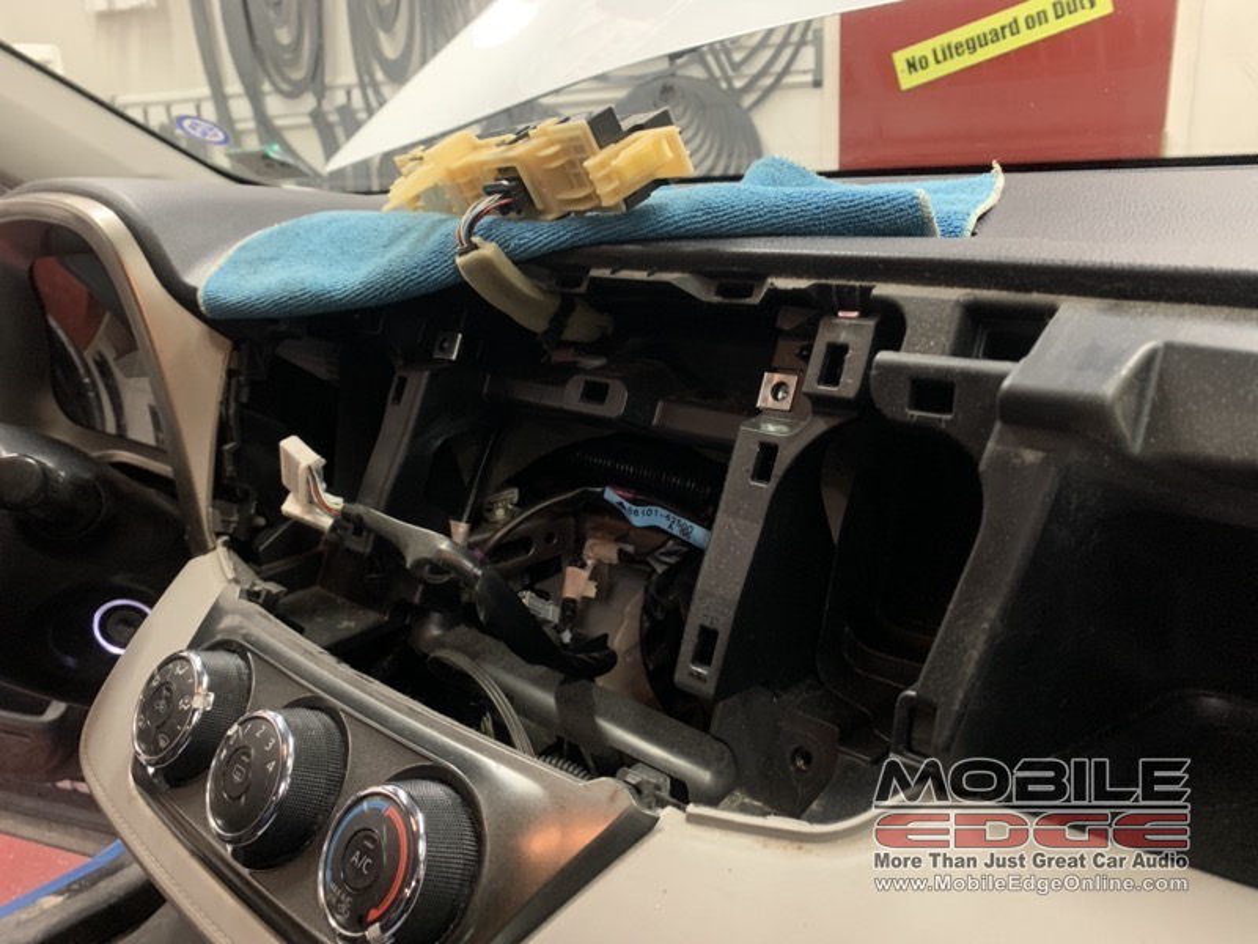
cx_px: 629
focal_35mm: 26
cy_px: 472
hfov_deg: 67.3
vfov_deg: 53.1
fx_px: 945
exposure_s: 1/26
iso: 640
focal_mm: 4.25
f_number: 1.8
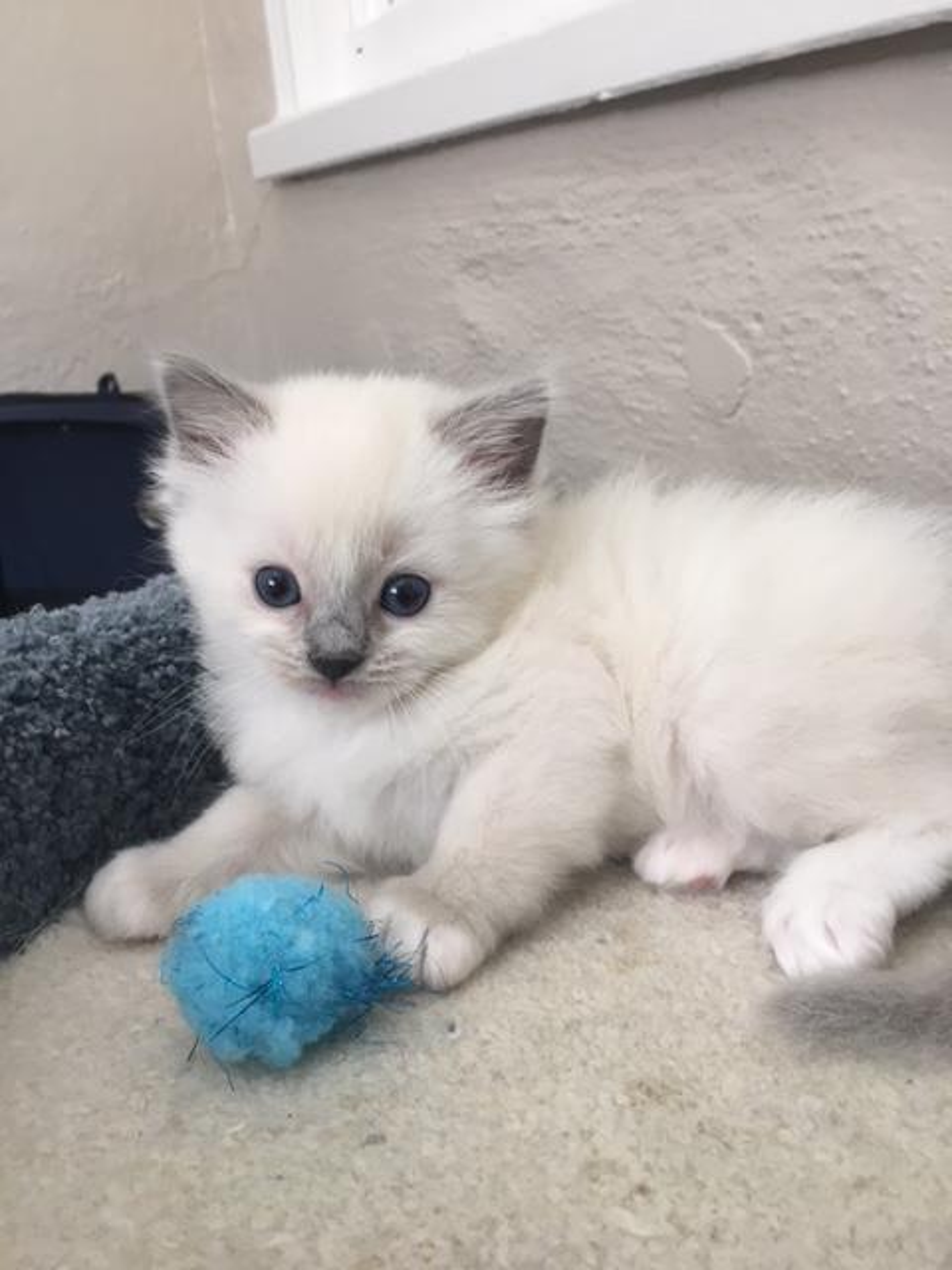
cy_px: 635
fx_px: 1063
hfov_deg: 48.2
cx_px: 476
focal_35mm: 29
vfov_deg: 61.7
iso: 64
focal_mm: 4.15
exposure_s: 1/33
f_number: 2.2
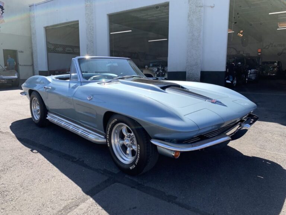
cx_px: 143
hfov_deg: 67.3
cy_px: 108
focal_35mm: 26
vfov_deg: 53.1
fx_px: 215
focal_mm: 4.25
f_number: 1.8
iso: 25
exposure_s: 1/894
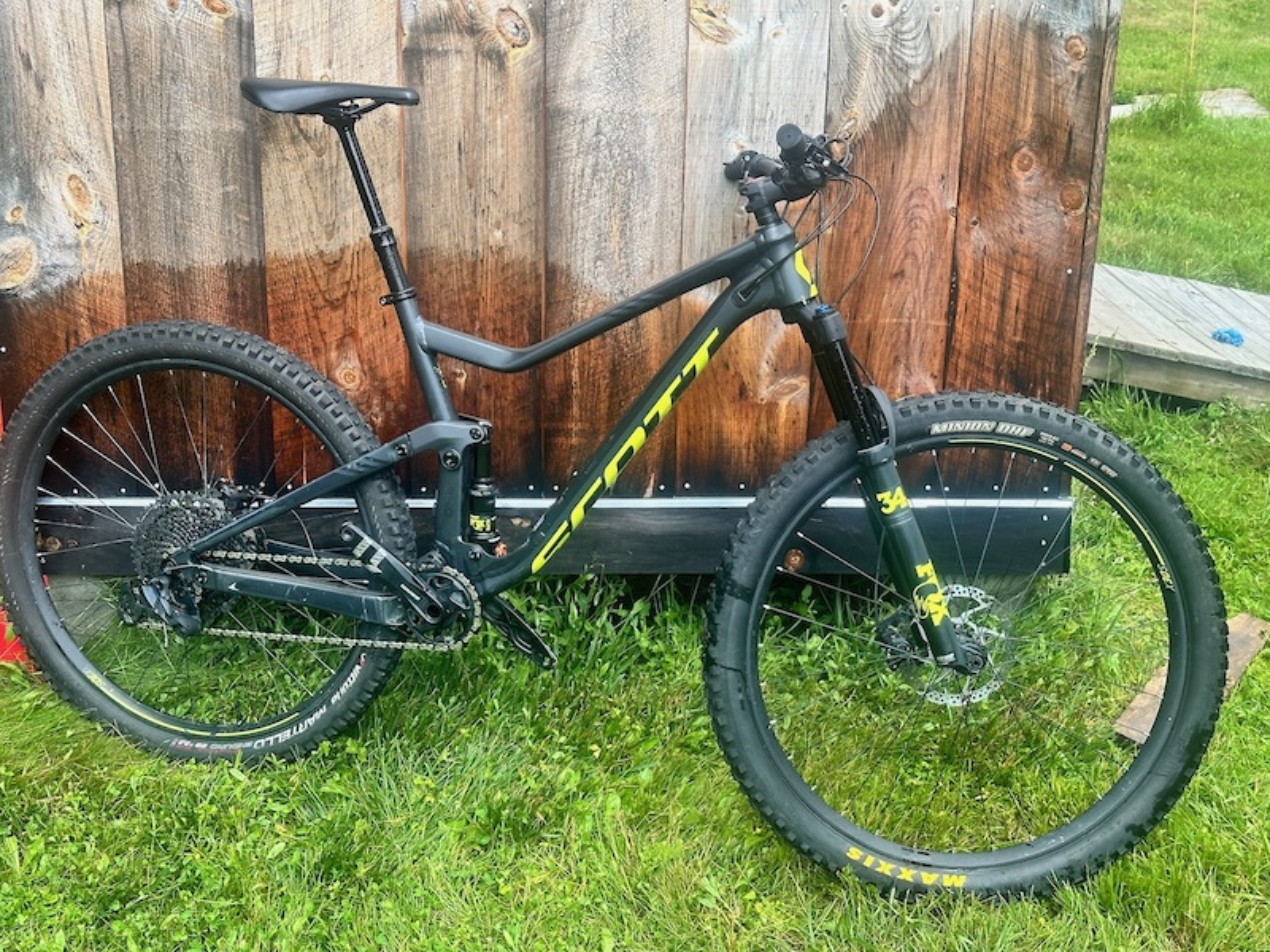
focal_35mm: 48
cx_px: 635
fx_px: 1761
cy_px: 476
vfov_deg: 30.3
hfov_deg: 39.7
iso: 64
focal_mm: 6.86
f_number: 1.78
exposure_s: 1/430
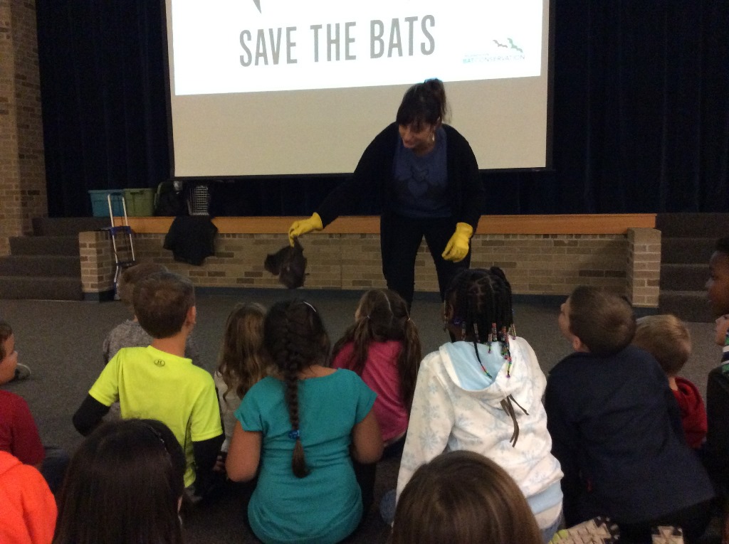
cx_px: 364
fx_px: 673
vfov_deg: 44.1
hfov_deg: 56.9
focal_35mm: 32
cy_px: 272
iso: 400
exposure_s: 1/15
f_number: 2.4
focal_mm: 3.3
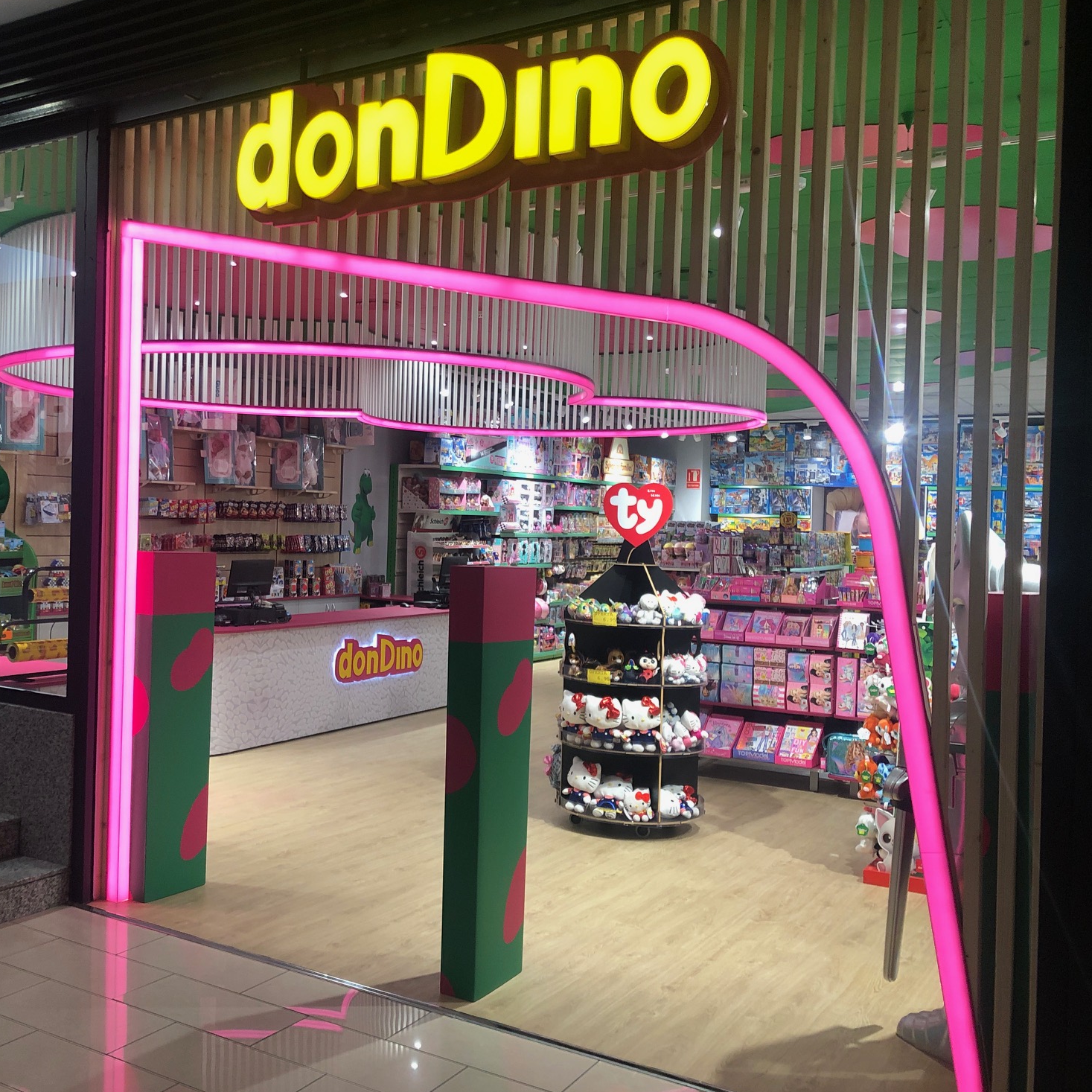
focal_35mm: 34
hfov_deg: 47.8
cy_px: 540
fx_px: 1213
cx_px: 384
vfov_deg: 48.4
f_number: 1.8
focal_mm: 4
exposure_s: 1/33
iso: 40
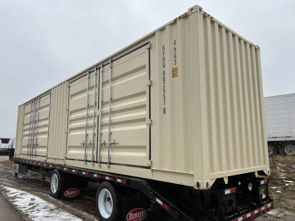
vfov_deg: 53.1
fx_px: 222
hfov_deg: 67.3
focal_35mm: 26
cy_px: 110
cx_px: 148
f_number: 1.5
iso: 64
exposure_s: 1/121
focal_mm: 5.7
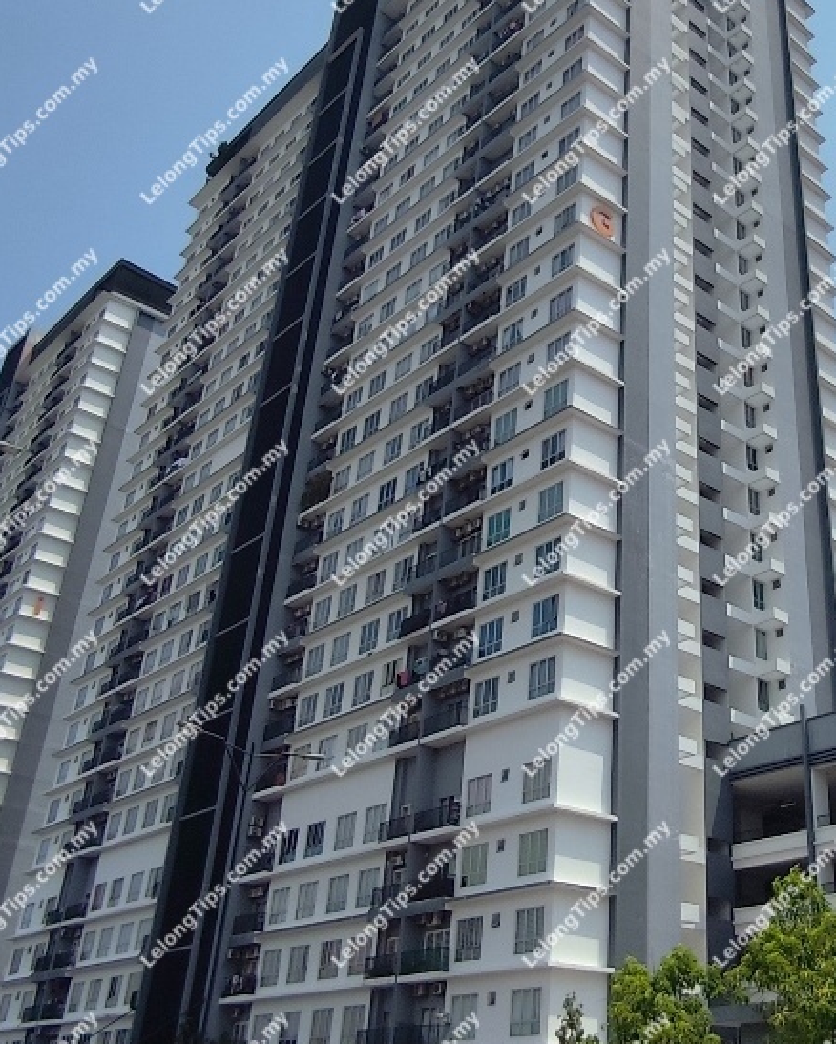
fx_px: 1113
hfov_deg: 40.7
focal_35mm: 36
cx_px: 558
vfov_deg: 49.5
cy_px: 365
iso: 50
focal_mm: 1.65
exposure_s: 1/3769
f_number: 2.2
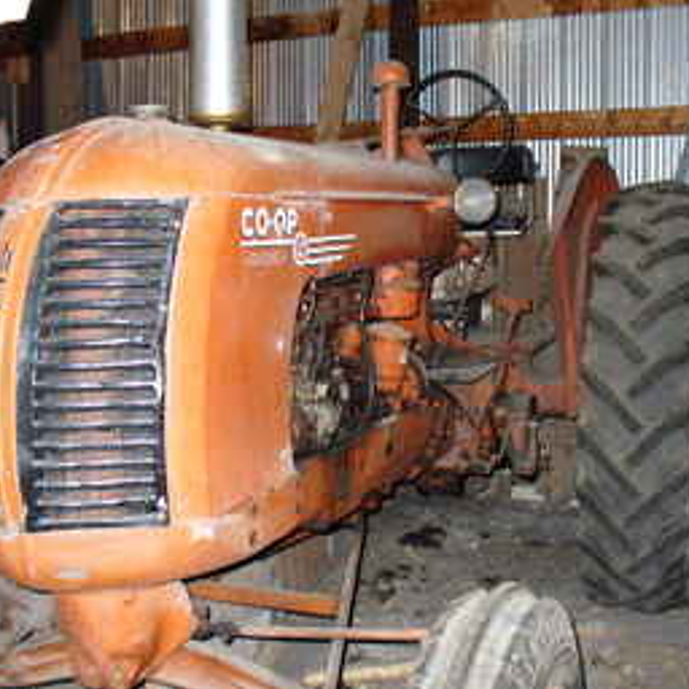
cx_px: 350
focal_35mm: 44
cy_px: 344
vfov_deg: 38.3
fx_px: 991
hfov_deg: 38.3
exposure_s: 1/60
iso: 400
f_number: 2.8
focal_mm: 6.1
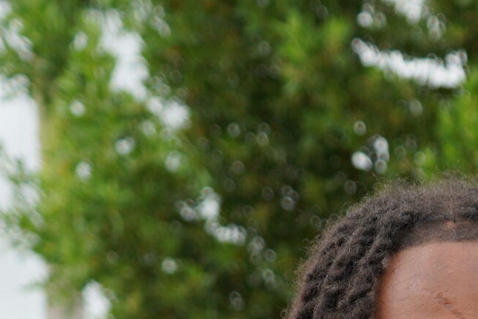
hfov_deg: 15.6
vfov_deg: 10.0
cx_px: 462
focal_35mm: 129
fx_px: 1713
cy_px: 609
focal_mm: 33
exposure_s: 1/160
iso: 160
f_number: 4
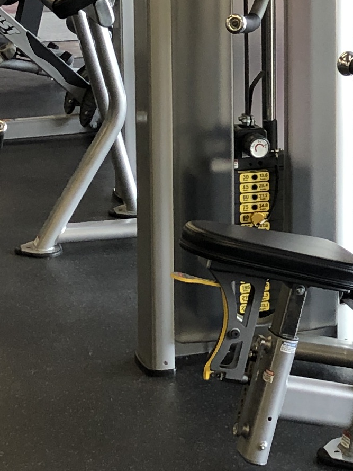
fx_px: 1726
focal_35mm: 127
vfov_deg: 15.4
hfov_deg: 11.5
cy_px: 64
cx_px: 390
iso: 25
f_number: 1.8
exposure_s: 1/30
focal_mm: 4
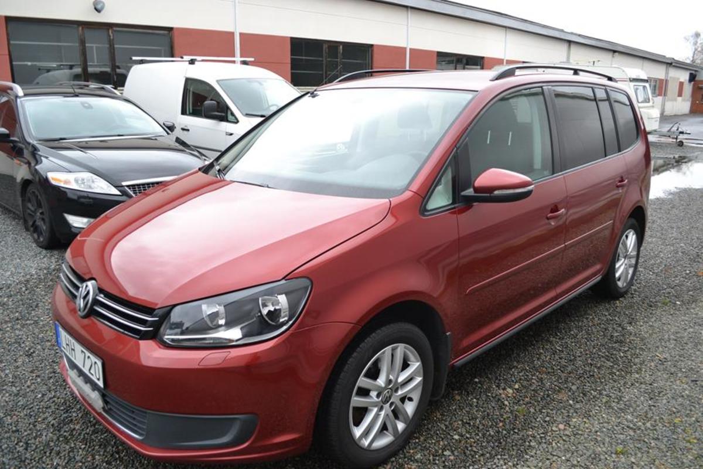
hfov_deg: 67.4
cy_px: 234
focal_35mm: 27
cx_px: 352
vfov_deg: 47.9
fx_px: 527
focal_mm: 18
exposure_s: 1/80
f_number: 4.5
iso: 400
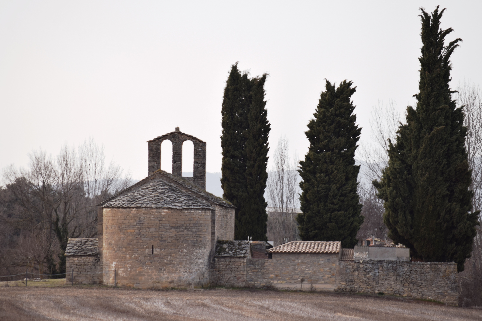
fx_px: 3715
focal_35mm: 278
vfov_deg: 5.0
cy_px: 154
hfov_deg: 7.4
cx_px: 236
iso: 100
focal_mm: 175
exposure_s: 1/200
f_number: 7.1
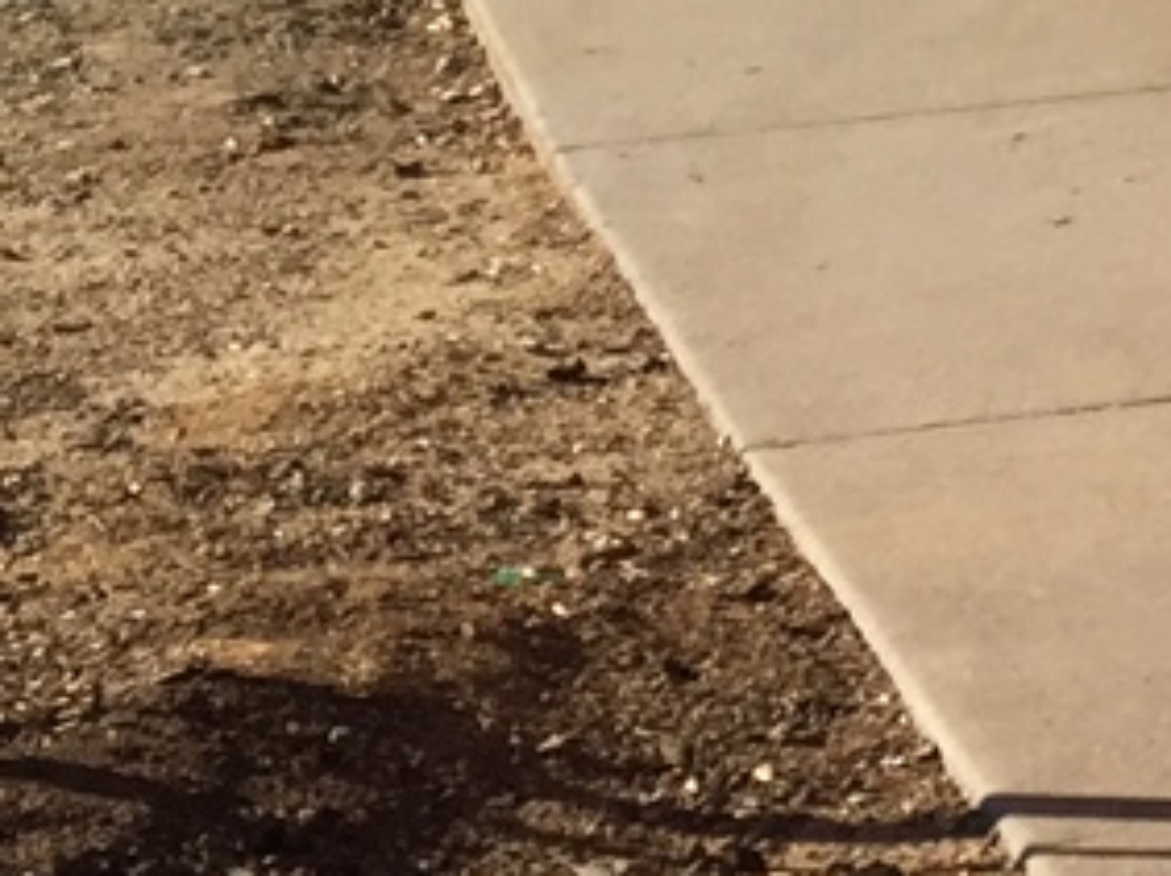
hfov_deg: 9.9
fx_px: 5678
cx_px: 3110
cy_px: -486
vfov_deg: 8.6
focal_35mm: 168
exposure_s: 1/1582
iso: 32
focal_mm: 4.15
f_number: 2.2
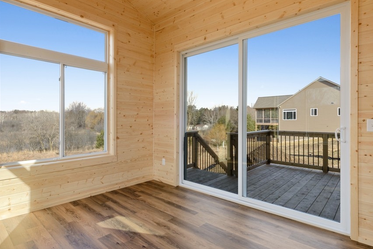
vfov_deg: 61.9
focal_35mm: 20
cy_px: 126
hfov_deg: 84.0
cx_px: 183
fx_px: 207
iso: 400
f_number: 19
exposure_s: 1/15
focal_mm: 19
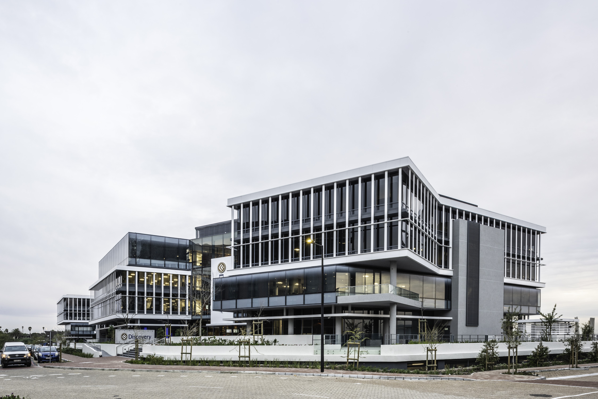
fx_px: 399
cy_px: 200
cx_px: 299
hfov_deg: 73.7
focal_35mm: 24
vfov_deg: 53.2
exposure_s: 1/3
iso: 200
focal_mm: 24
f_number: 16
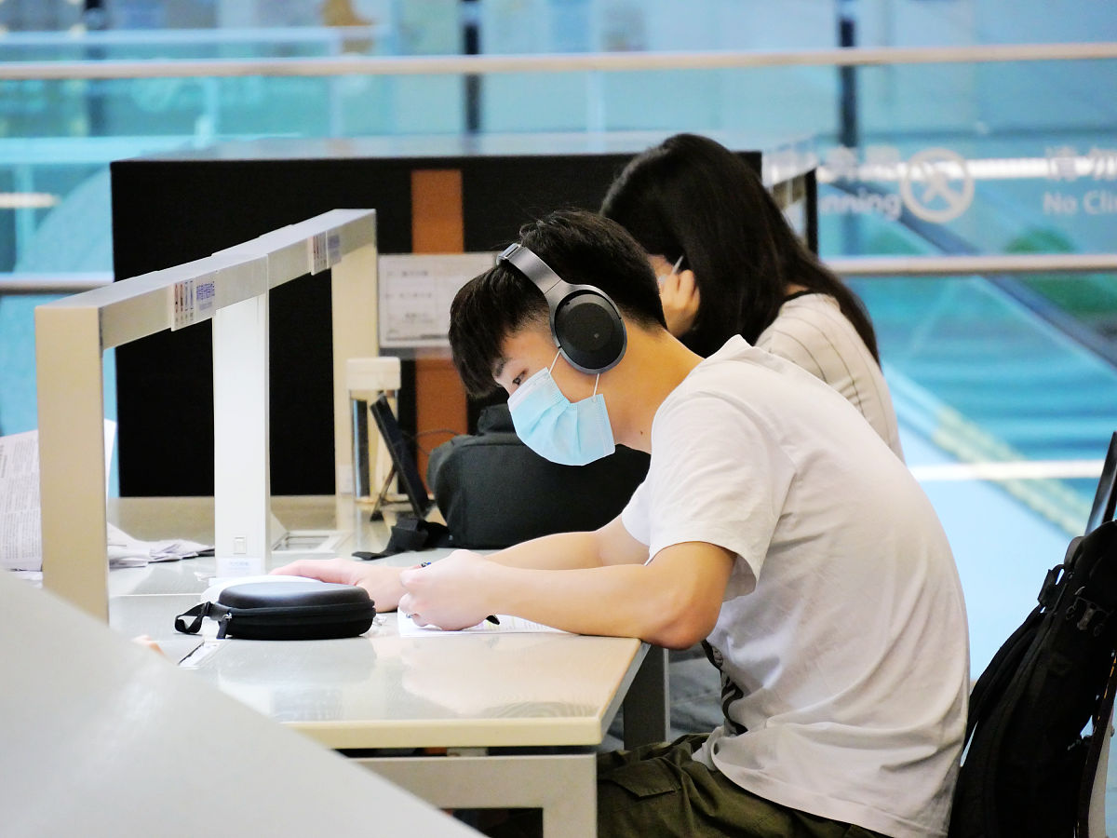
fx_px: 9035
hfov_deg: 7.1
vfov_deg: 5.3
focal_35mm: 280
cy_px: 419
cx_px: 558
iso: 3200
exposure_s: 1/125
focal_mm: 140
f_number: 5.6
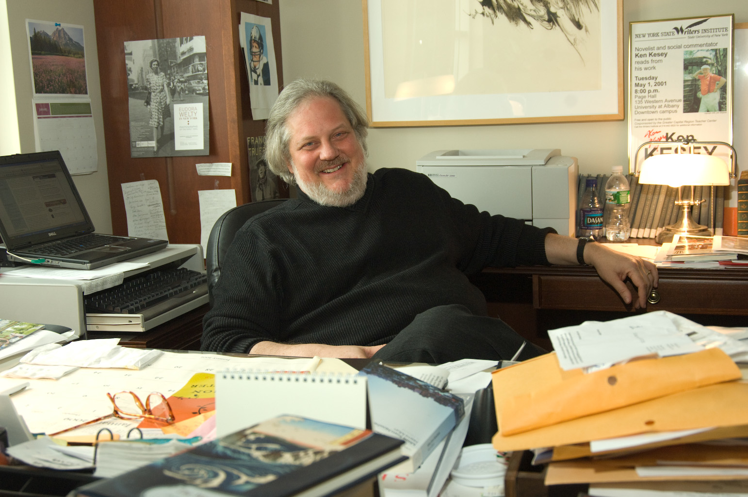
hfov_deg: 38.9
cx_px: 374
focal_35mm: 51
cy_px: 248
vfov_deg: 26.4
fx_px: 1058
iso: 500
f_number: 5.6
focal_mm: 34
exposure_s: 1/60
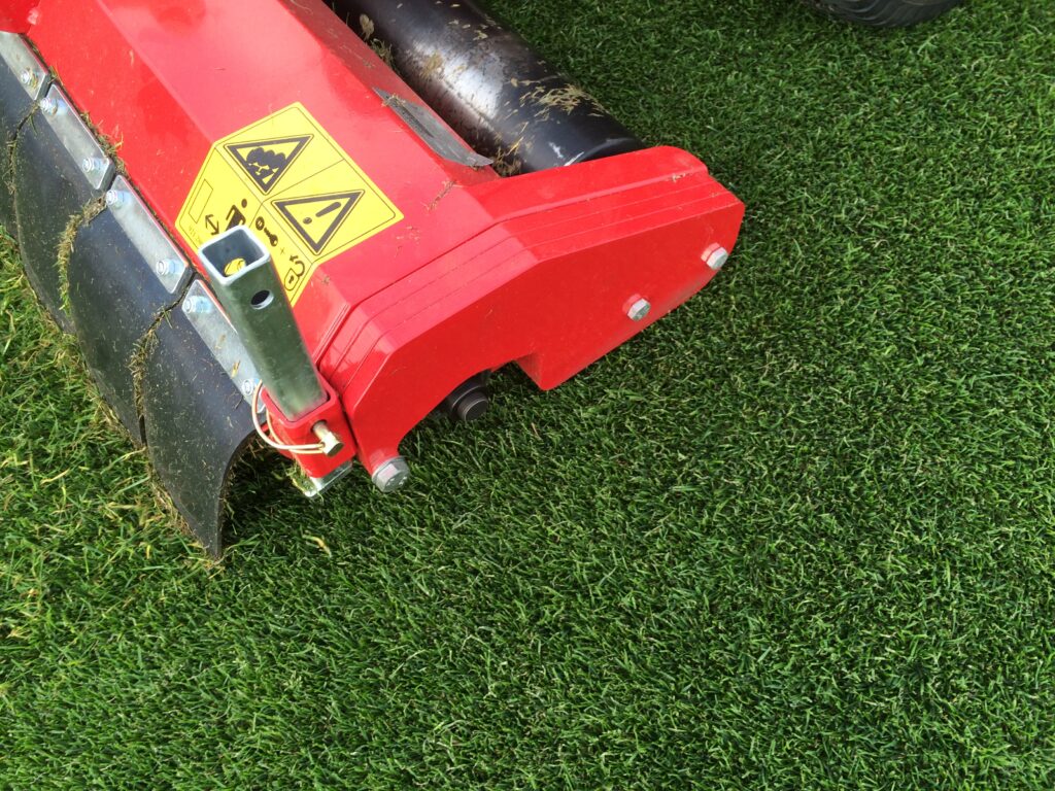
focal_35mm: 29
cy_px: 396
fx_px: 884
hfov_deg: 61.7
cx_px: 528
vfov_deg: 48.2
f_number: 2.2
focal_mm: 4.15
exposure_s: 1/291
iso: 32
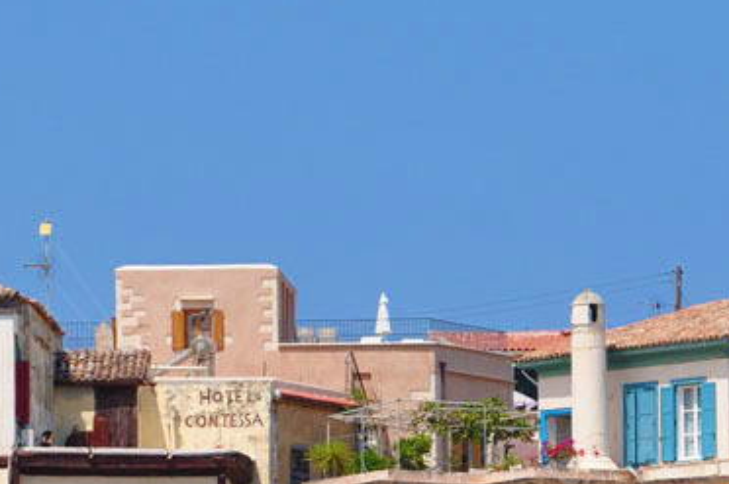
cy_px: 536
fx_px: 6856
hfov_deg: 6.1
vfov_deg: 4.0
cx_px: 643
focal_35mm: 339
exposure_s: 1/500
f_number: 9
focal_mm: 70
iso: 200
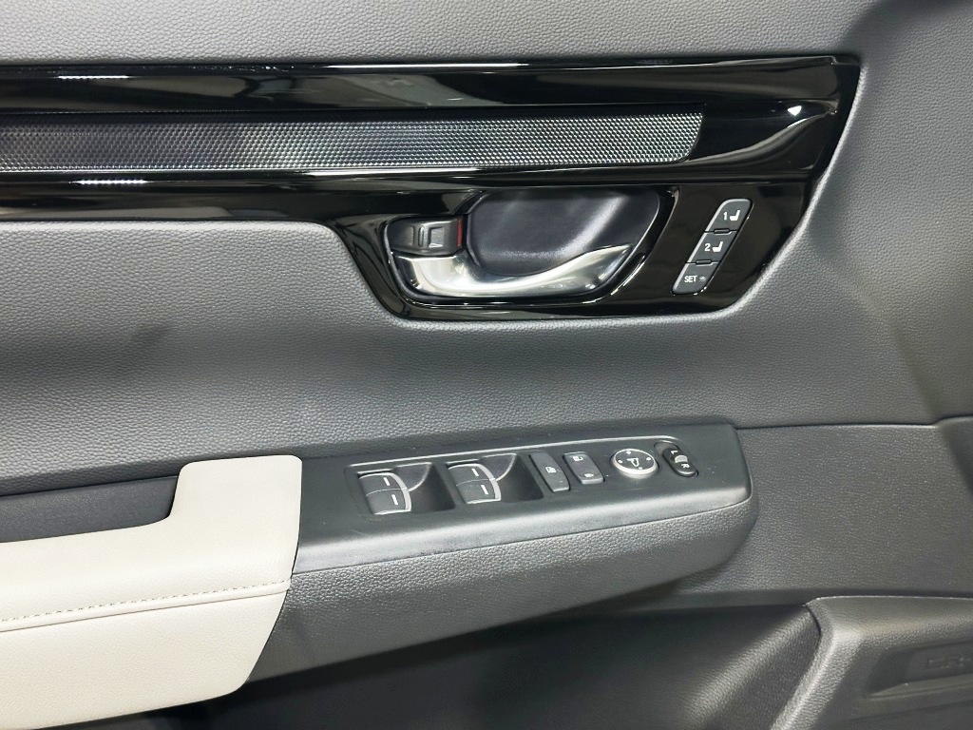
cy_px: 365
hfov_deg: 39.7
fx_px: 1349
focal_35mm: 48
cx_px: 486
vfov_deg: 30.3
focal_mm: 6.86
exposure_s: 1/30
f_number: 1.78
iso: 500
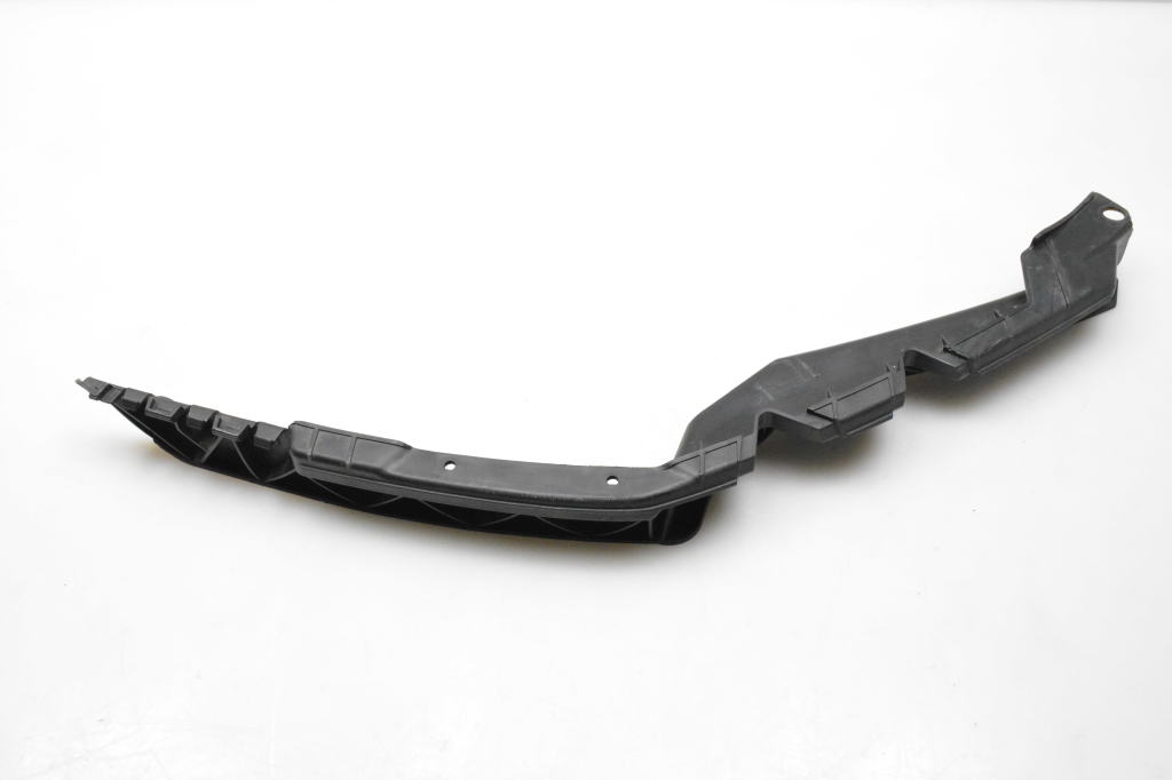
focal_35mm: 33
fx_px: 1074
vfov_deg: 39.9
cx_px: 586
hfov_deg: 57.2
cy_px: 390
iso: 6400
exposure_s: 1/400
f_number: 10
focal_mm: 22
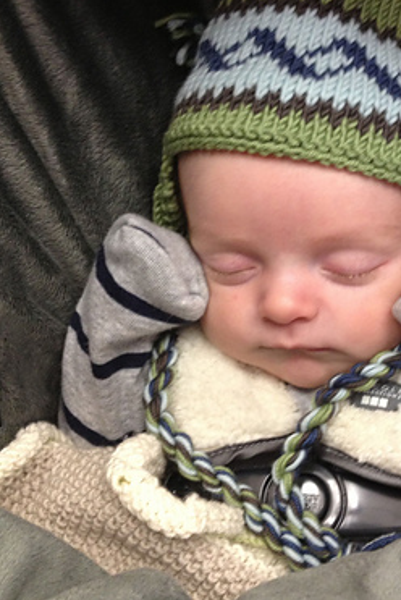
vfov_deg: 40.3
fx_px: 817
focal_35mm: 49
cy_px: 268
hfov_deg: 27.3
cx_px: 290
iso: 160
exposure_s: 1/20
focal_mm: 4.28
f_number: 2.4
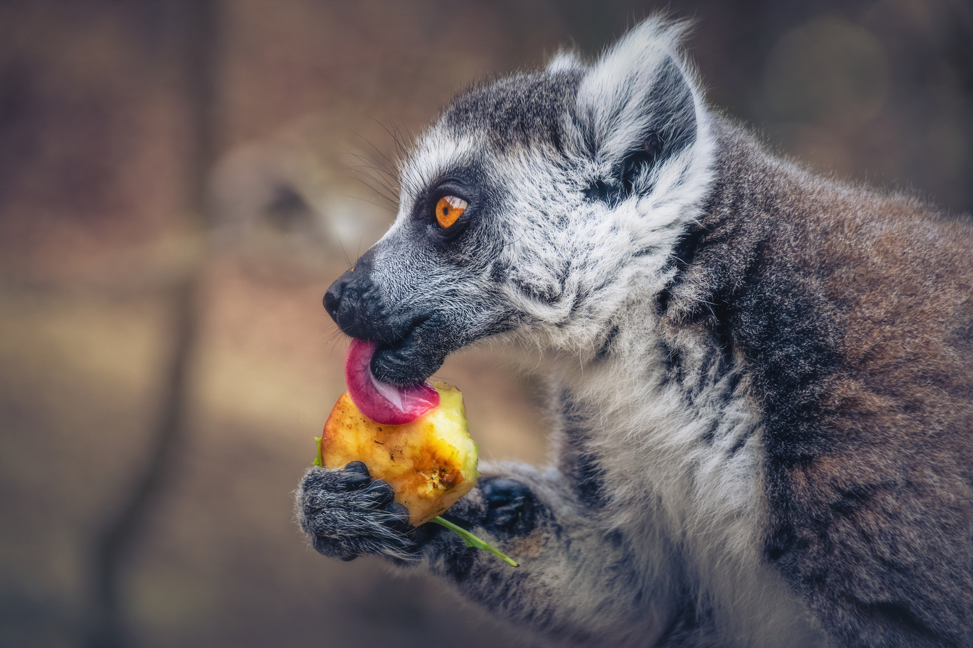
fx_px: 6283
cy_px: 324
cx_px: 486
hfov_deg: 8.9
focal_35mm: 232
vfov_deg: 5.9
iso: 720
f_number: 5.6
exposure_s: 1/1000
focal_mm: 155
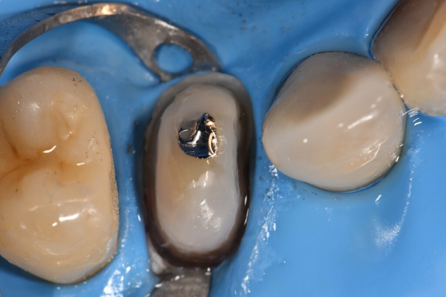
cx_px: 223
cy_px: 148
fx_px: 1944
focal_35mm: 157
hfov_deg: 13.1
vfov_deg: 8.7
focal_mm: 105
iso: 200
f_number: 32
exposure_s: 1/160
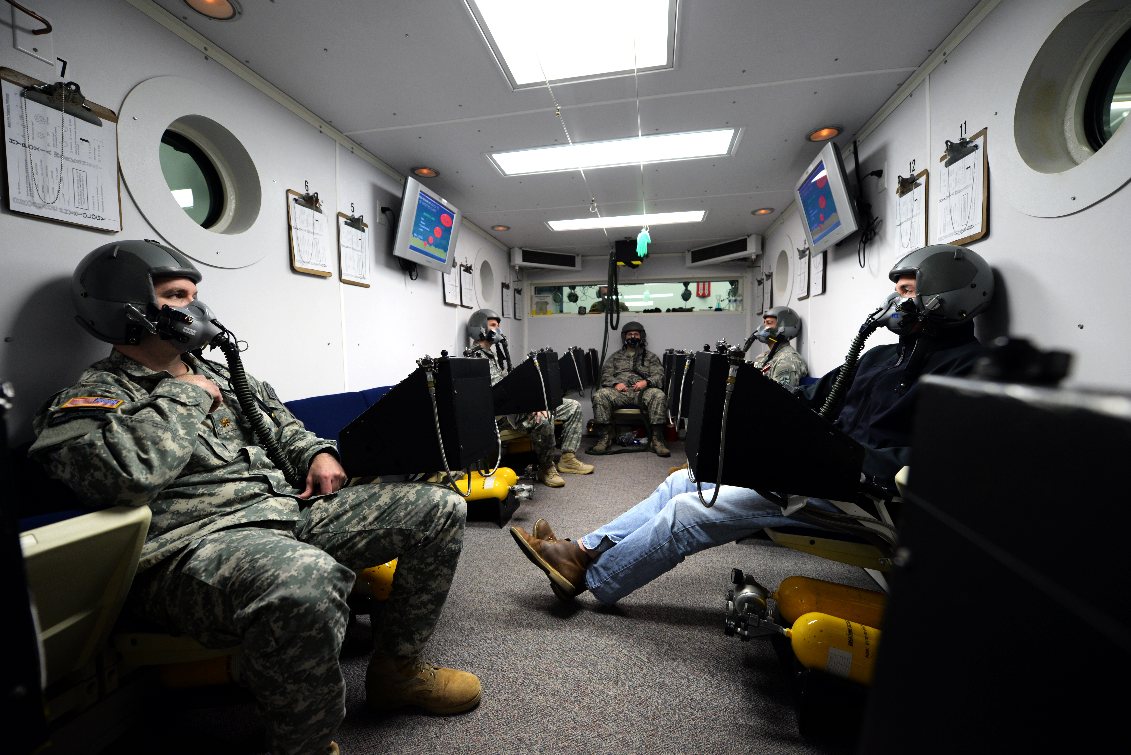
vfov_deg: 81.3
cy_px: 378
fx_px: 440
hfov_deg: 104.2
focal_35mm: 14
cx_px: 566
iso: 800
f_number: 3.5
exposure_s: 1/100
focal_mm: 14
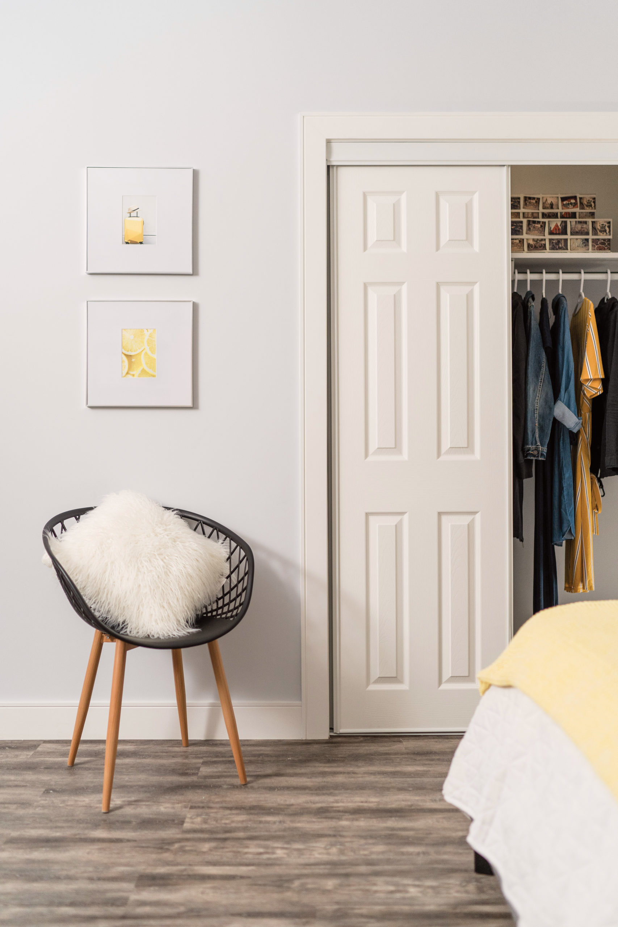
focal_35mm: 35
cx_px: 309
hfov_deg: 37.9
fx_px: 901
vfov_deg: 54.4
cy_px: 464
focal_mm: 35
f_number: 1.4
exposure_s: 1/320
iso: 640
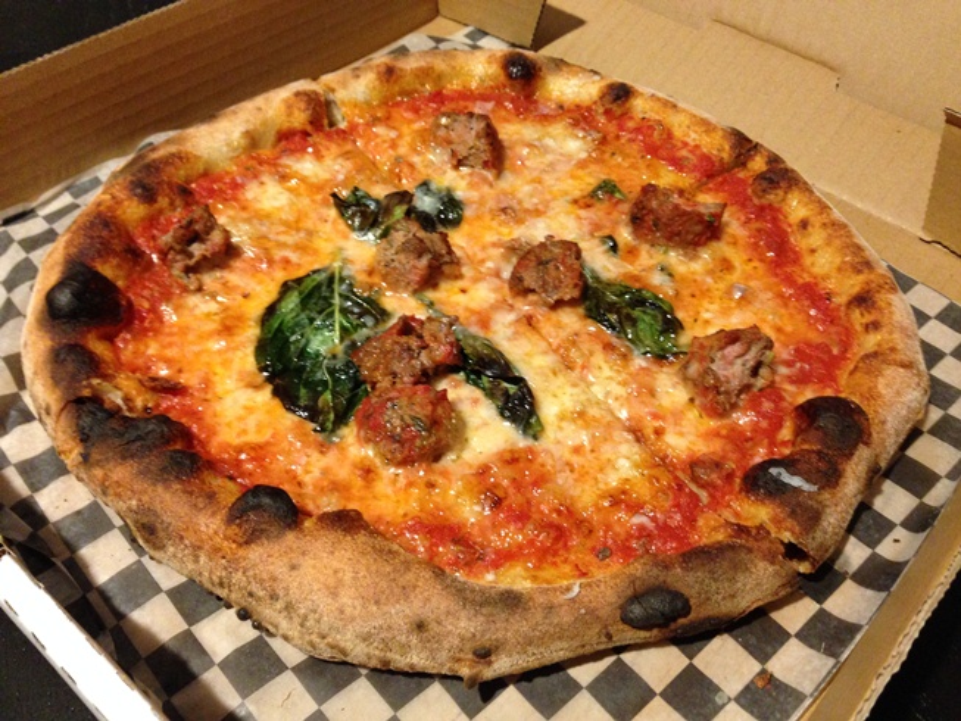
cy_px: 360
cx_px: 480
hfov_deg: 55.3
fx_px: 916
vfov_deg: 43.0
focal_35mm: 33
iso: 320
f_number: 2.4
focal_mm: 4.12
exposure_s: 1/20
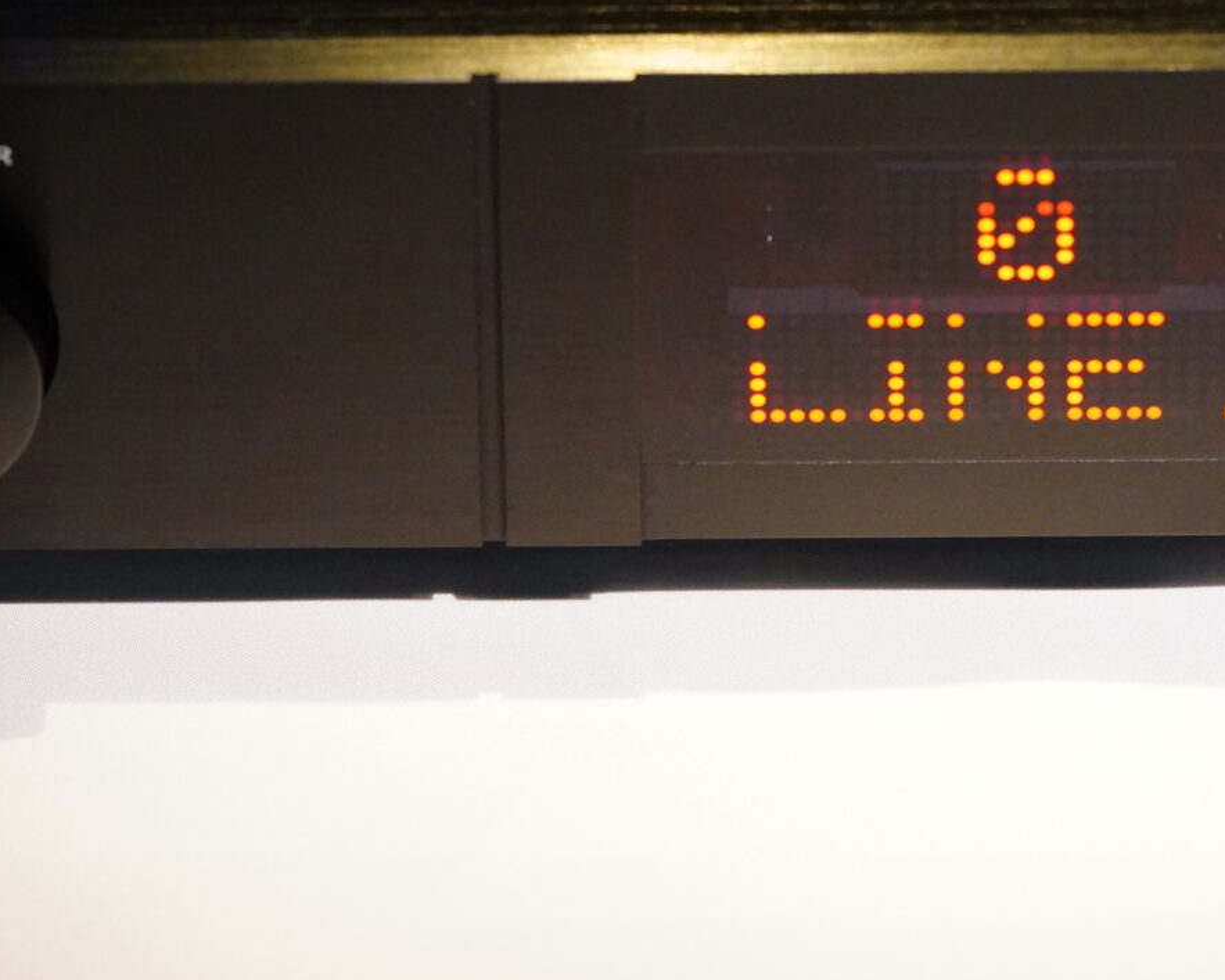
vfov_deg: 4.7
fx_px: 11818
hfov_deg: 5.9
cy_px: 328
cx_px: 1052
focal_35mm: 326
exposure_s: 1/125
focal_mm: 200
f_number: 5.6
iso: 12800
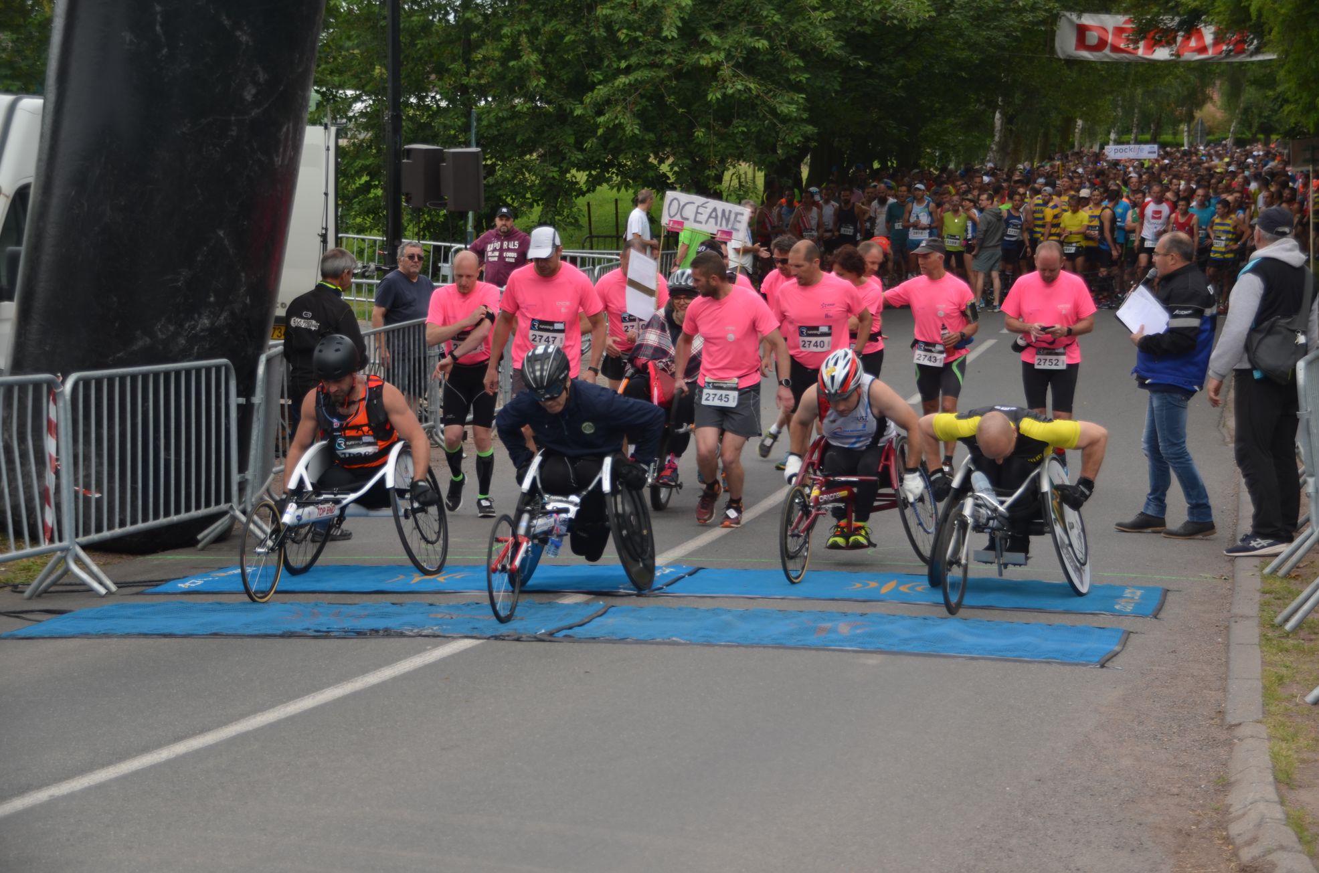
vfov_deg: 17.4
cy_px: 436
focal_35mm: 78
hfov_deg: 26.0
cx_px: 660
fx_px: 2852
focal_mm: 52
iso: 100
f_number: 6.3
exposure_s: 1/160
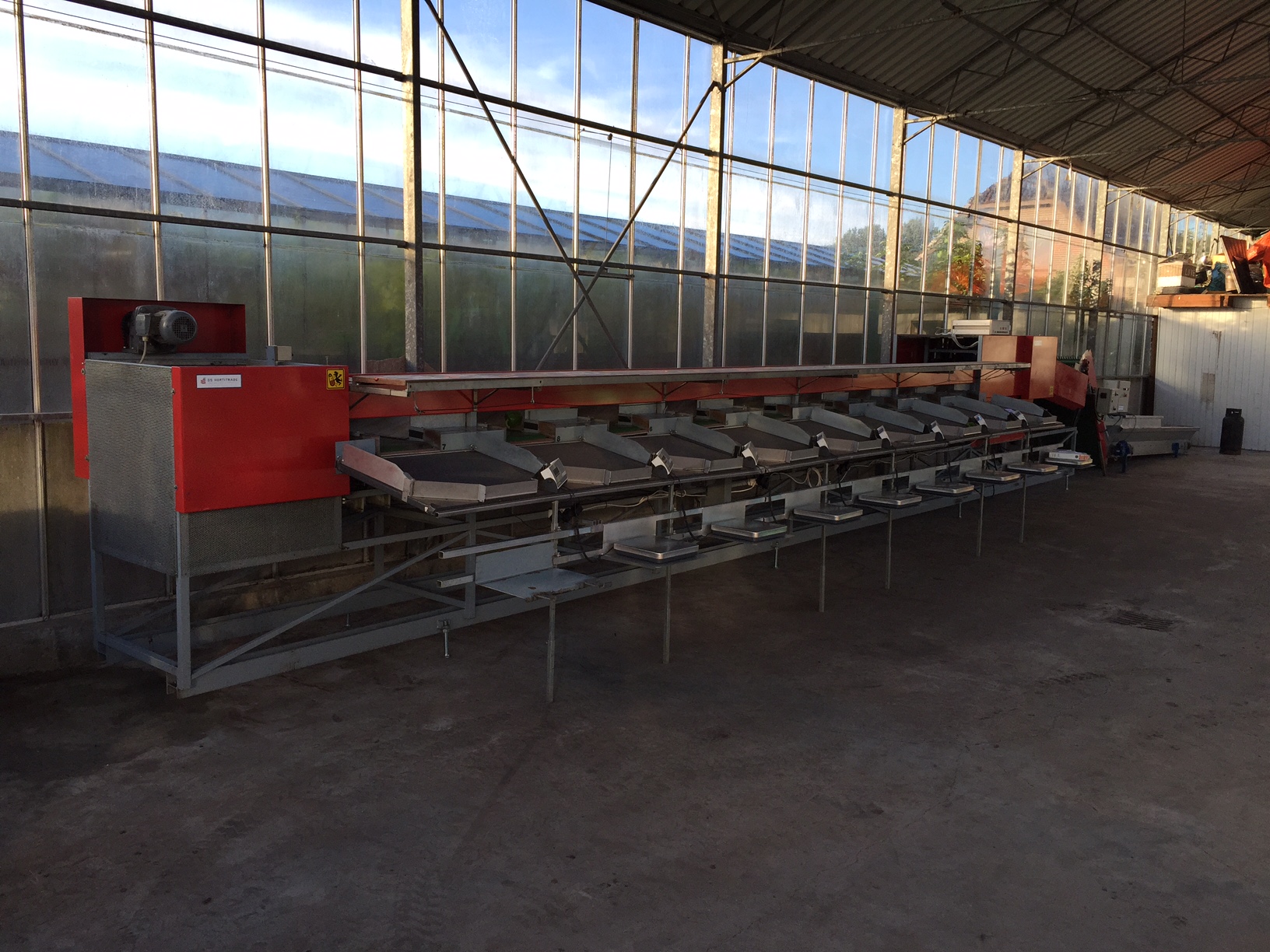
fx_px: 1064
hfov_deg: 61.7
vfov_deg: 48.2
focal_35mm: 29
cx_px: 635
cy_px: 476
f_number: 2.2
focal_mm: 4.15
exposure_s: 1/262
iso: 32
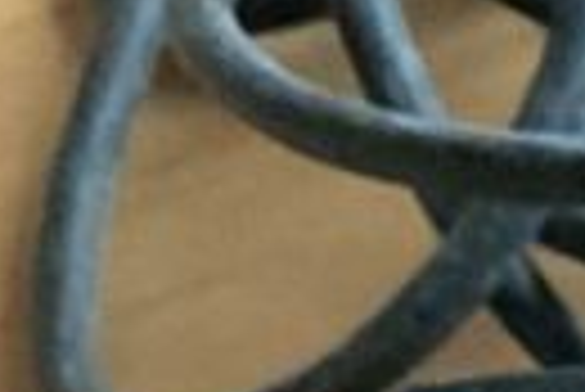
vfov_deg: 5.3
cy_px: 1397
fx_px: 3872
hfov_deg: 6.9
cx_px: 2272
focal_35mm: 238
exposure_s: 1/30
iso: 500
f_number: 1.8
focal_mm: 3
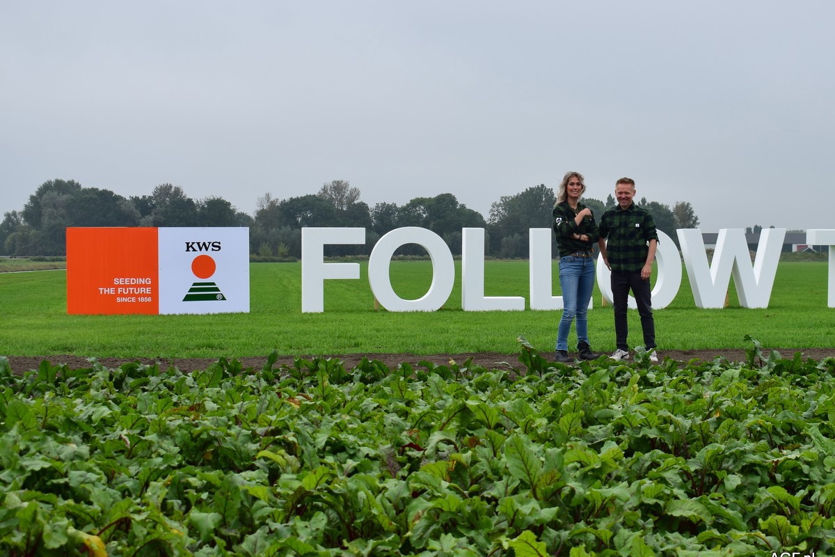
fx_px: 1113
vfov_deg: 28.1
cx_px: 418
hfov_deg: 41.1
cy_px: 278
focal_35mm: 48
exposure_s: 1/200
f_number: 7.1
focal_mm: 32
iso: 100
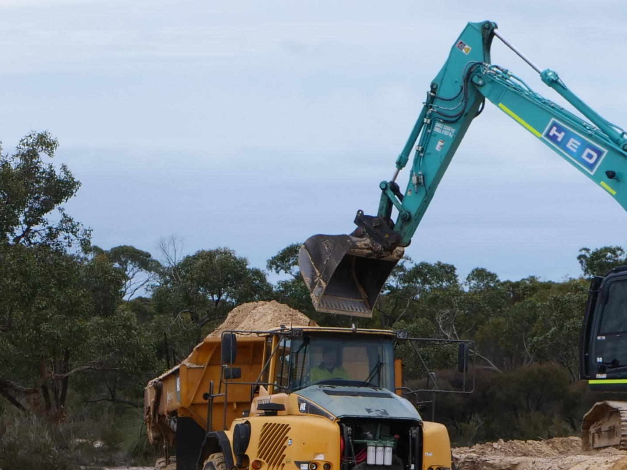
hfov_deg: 9.6
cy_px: 474
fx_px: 3694
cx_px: 41
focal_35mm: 204
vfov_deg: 7.2
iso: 200
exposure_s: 1/400
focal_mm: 29
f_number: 5.6
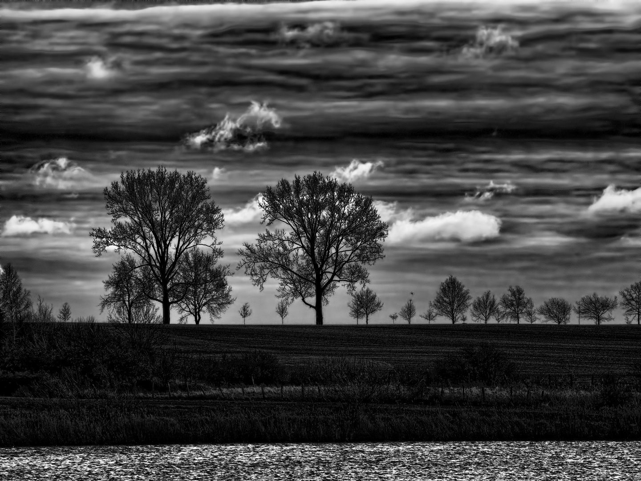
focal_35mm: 359
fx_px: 6648
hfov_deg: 5.5
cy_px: 240
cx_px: 320
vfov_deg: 4.1
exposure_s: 1/250
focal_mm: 179
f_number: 16
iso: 250
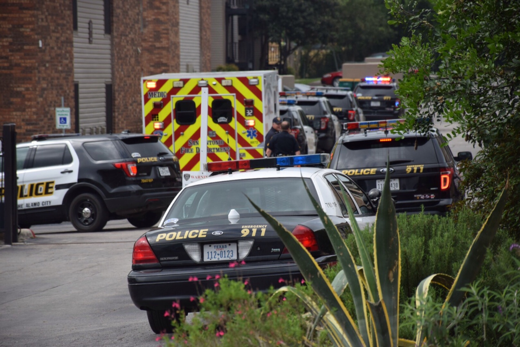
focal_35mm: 195
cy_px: 174
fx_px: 2817
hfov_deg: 10.5
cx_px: 260
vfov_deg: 7.0
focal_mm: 130
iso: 400
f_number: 5.6
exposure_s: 1/1250
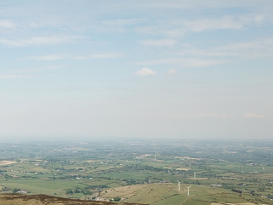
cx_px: -38
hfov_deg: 27.7
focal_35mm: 63
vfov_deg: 23.1
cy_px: 150
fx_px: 497
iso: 100
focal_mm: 4.73
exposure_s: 1/1531
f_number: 2.2
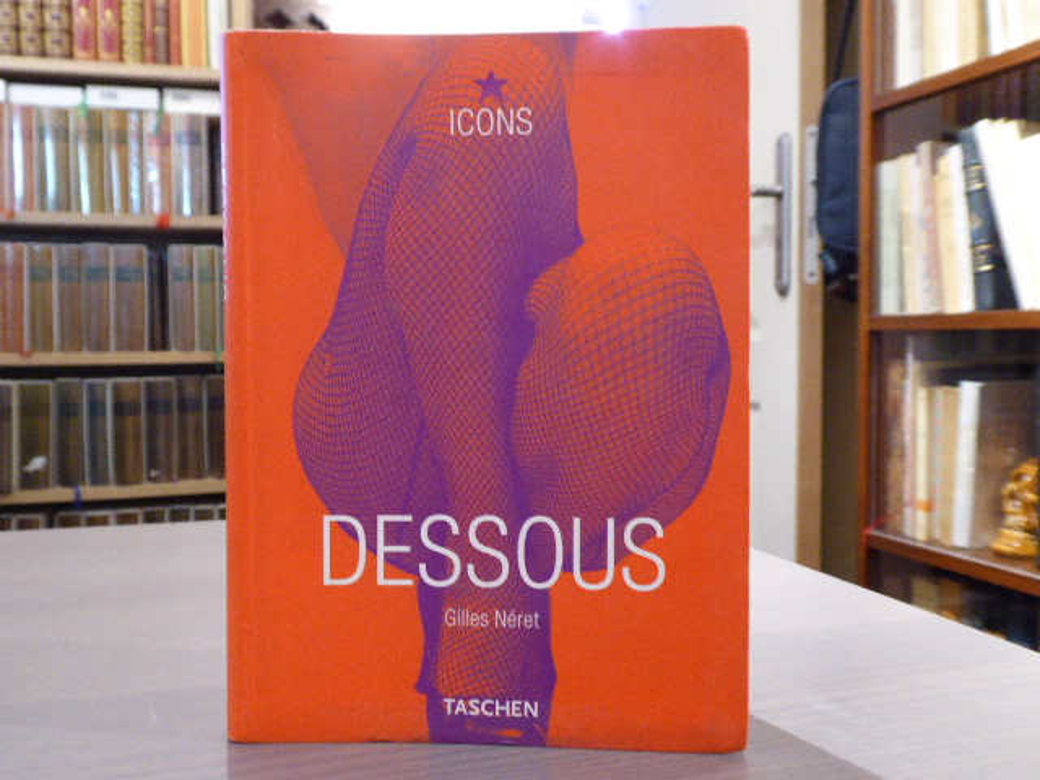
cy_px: 390
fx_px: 1082
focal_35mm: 36
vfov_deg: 39.7
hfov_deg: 51.4
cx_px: 520
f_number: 3.7
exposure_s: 1/6
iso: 400
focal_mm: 6.3
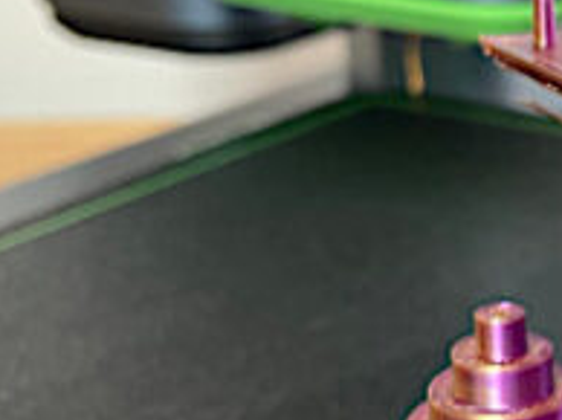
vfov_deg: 14.2
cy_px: 359
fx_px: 1670
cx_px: 710
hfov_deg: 18.0
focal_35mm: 103
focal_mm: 4.2
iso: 80
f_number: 1.6
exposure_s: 1/50
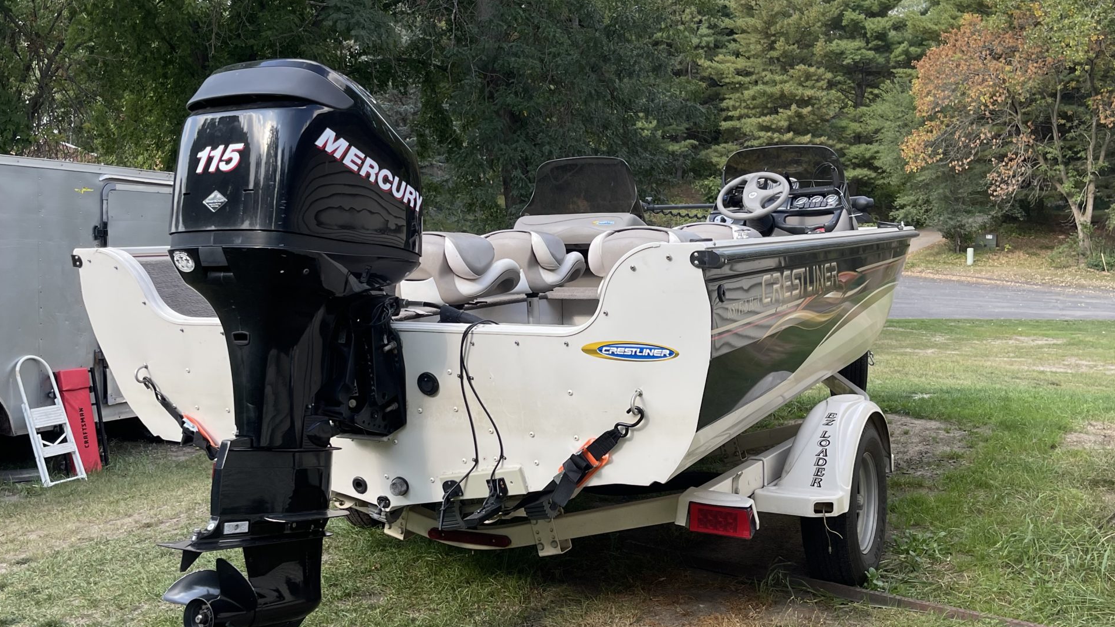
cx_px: 558
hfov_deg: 52.8
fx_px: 1123
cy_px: 316
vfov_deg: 31.2
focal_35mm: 38
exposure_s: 1/556
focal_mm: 5.1
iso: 32
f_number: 1.6
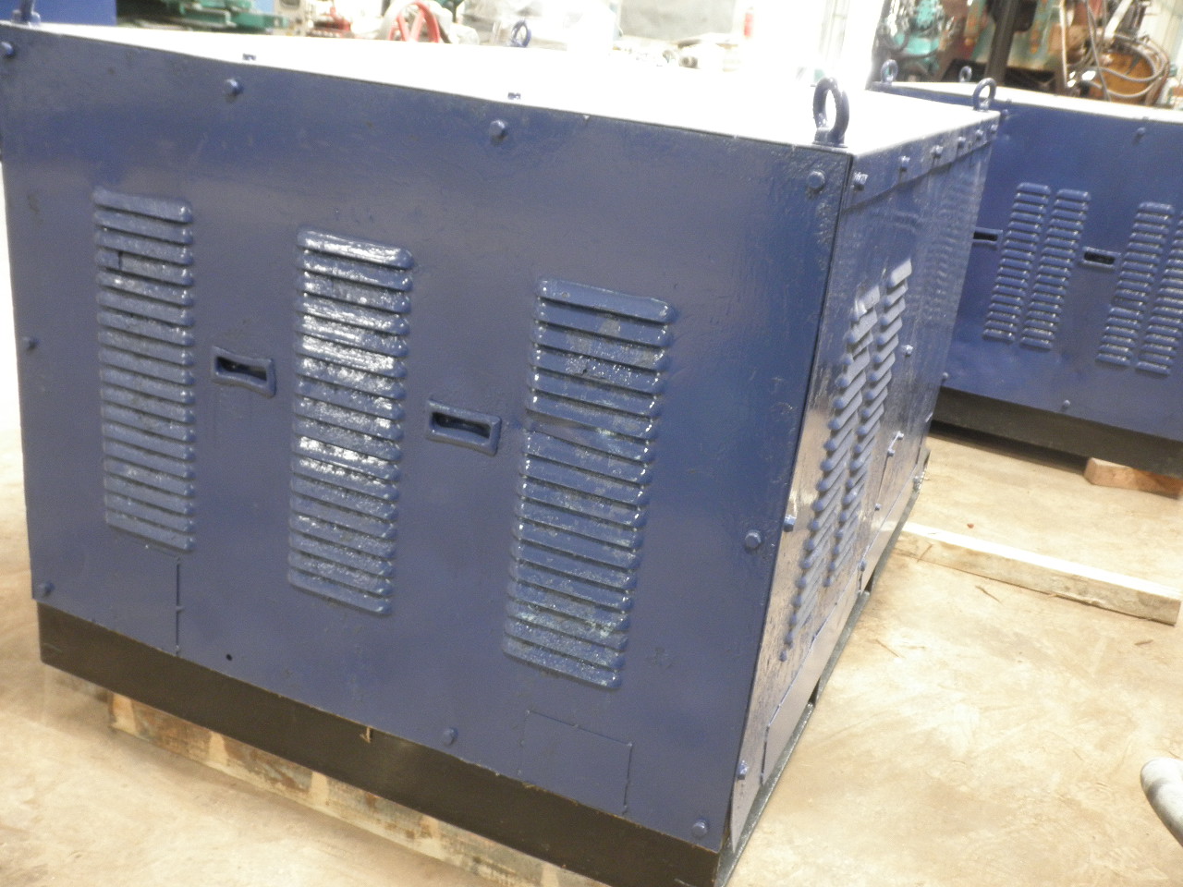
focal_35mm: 35
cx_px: 592
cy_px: 444
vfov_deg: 40.7
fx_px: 1196
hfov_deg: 52.6
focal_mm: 6.1
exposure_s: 1/10
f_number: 3.2
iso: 200
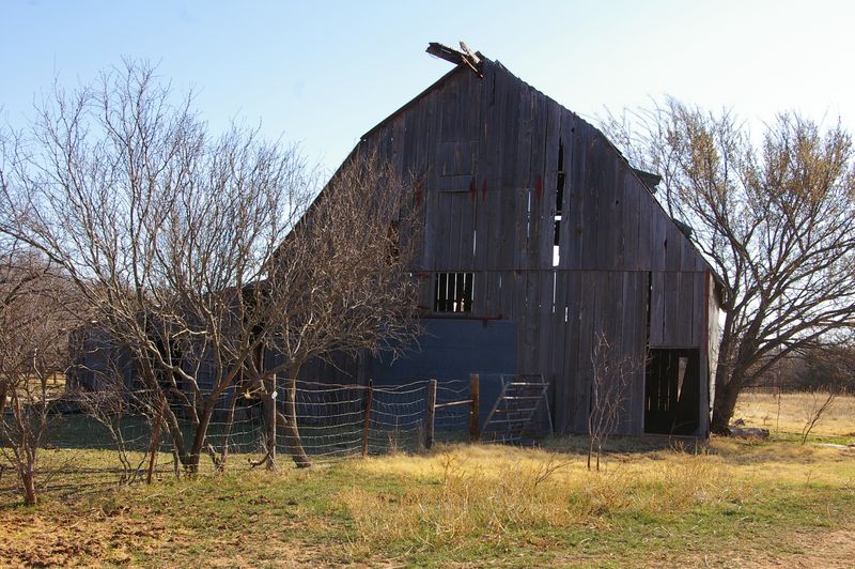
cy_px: 284
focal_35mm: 46
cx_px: 428
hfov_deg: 42.4
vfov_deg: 28.9
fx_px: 1103
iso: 200
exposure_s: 1/250
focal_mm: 31
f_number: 8
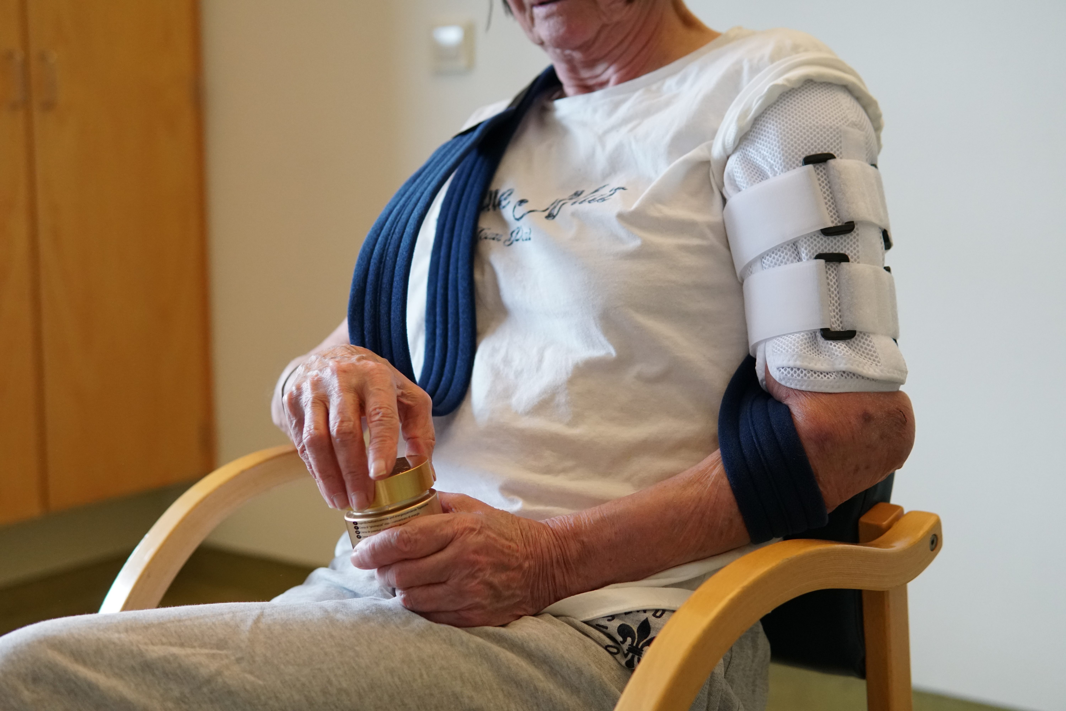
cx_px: 533
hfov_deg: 43.6
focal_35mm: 45
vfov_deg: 29.9
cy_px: 356
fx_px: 1332
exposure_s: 1/160
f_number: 2.2
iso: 1600
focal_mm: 30
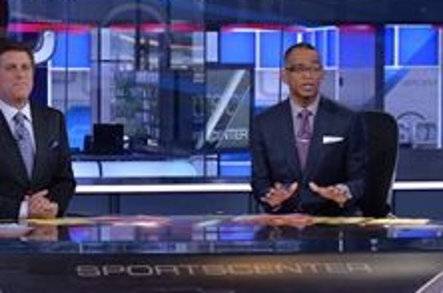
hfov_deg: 11.1
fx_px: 2284
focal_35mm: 186
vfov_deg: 7.3
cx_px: 158
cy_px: 221
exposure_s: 1/60
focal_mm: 92
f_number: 8
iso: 1000
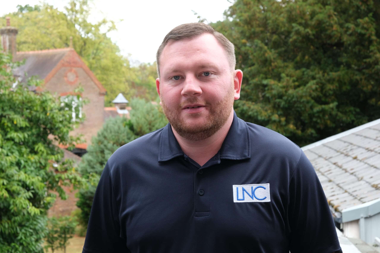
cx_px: 190
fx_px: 802
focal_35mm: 76
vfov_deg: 17.9
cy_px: 126
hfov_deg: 26.6
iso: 1000
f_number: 10
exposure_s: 1/125
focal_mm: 50.5
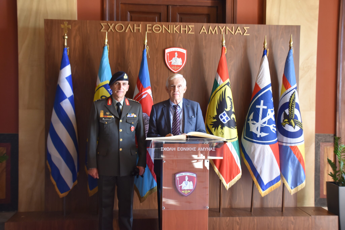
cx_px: 172
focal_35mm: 45
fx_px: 431
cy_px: 115
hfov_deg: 43.6
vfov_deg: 29.9
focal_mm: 30
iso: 560
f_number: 4
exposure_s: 1/60
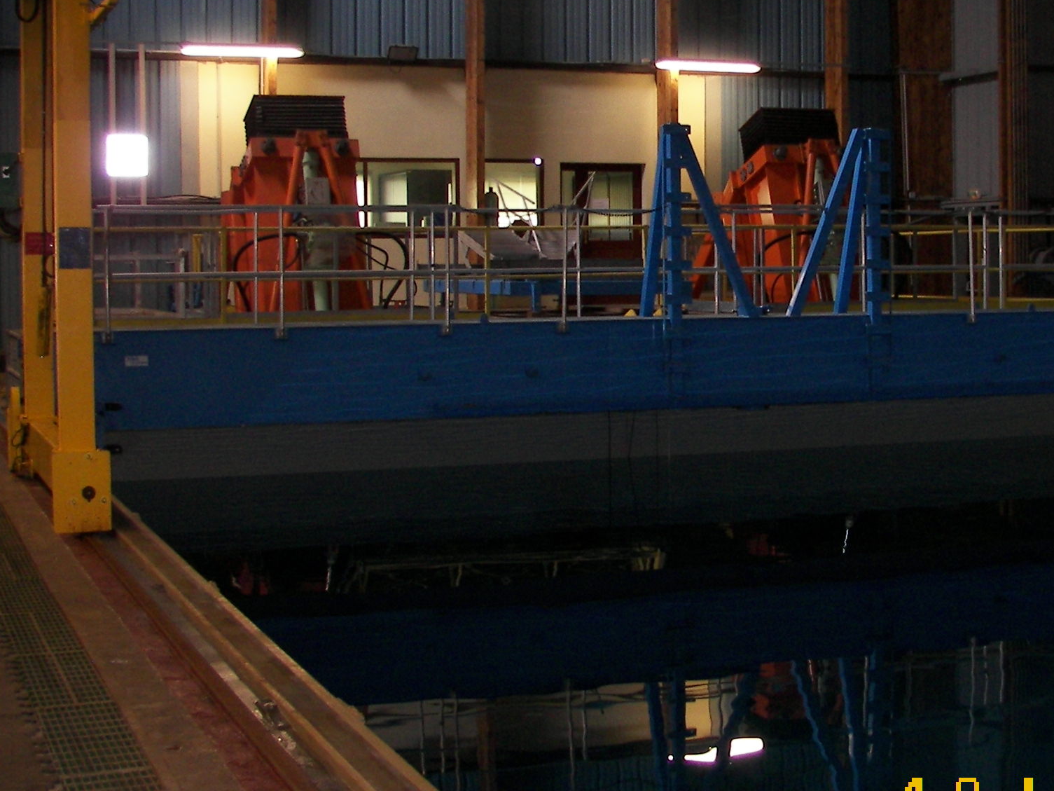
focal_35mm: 62
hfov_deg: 30.9
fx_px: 1888
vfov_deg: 23.6
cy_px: 301
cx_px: 712
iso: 100
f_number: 2.8
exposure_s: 1/30
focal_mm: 6
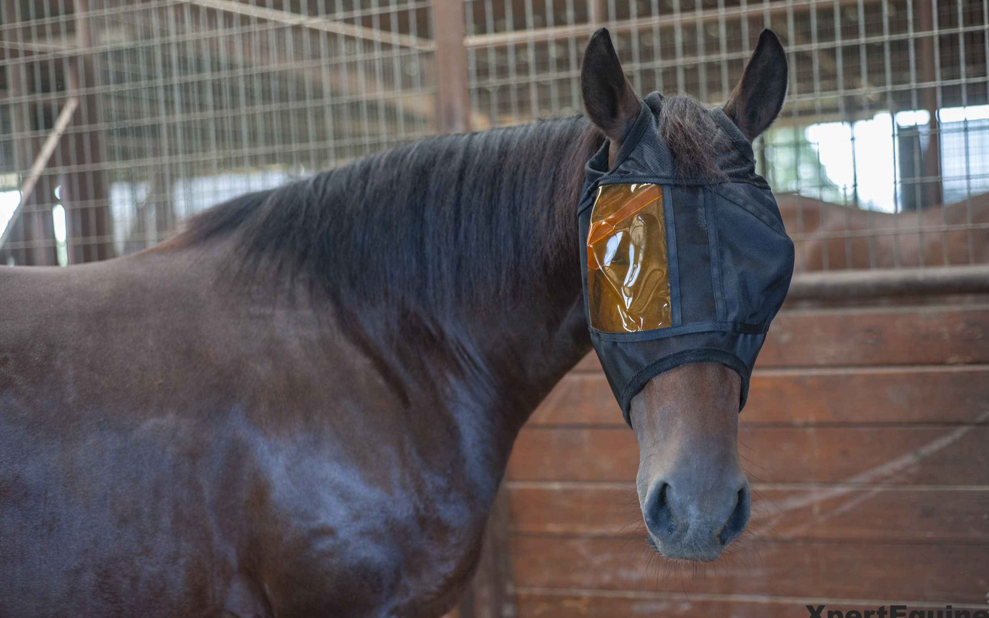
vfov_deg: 25.3
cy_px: 301
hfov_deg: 39.6
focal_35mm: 51
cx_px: 494
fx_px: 1375
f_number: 2.8
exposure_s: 1/250
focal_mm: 50
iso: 800
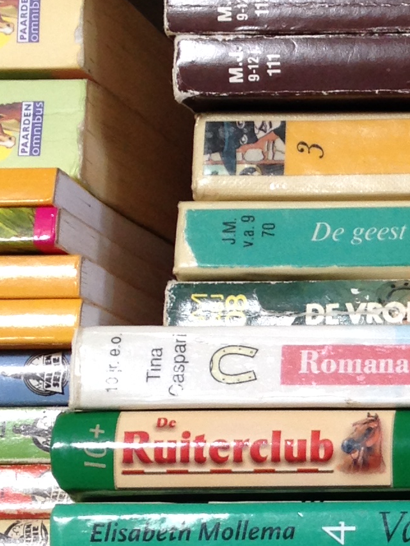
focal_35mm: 126
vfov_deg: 15.6
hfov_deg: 11.2
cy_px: 370
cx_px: 653
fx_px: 1990
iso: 64
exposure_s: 1/20
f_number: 2.4
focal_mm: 4.12
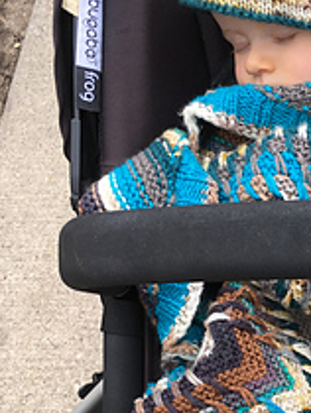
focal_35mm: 69
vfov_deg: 27.6
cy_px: 330
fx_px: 825
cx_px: 349
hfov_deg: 20.3
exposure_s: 1/381
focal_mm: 4.15
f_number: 2.2
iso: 25
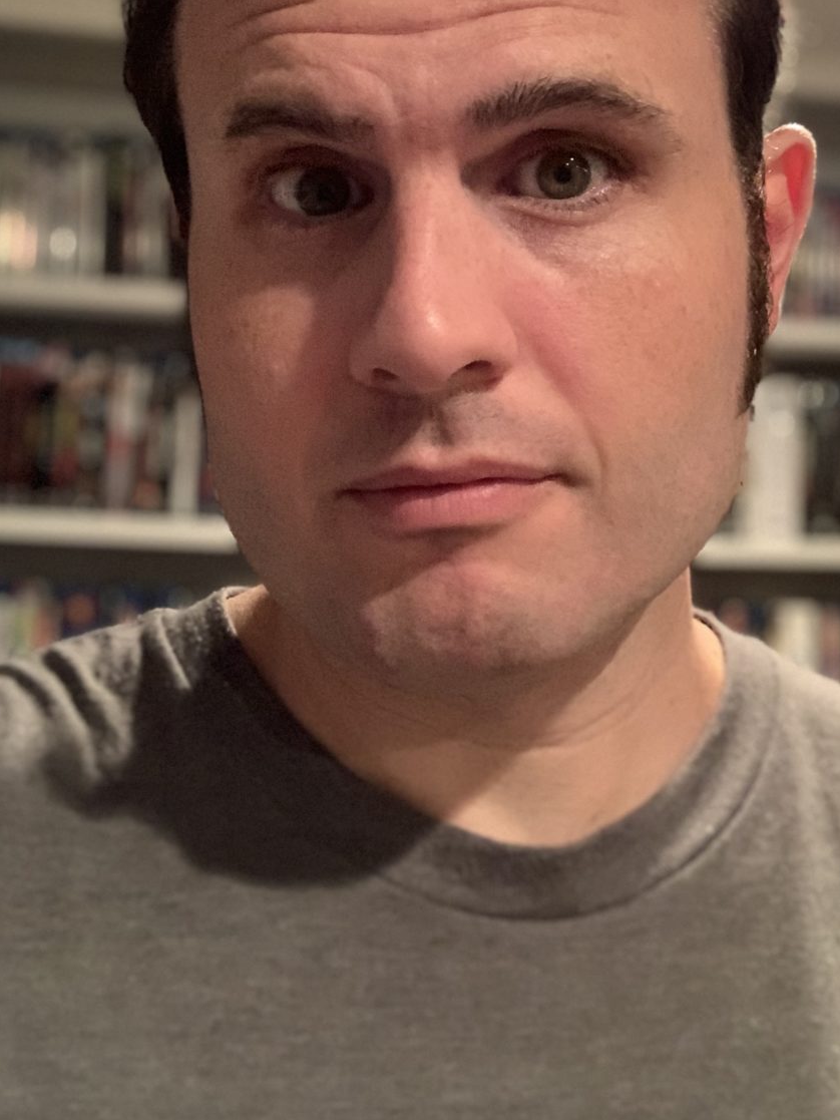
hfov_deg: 32.8
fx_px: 1423
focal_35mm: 44
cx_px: 480
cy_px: 367
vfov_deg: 42.3
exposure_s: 1/24
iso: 500
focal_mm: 2.87
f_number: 2.2
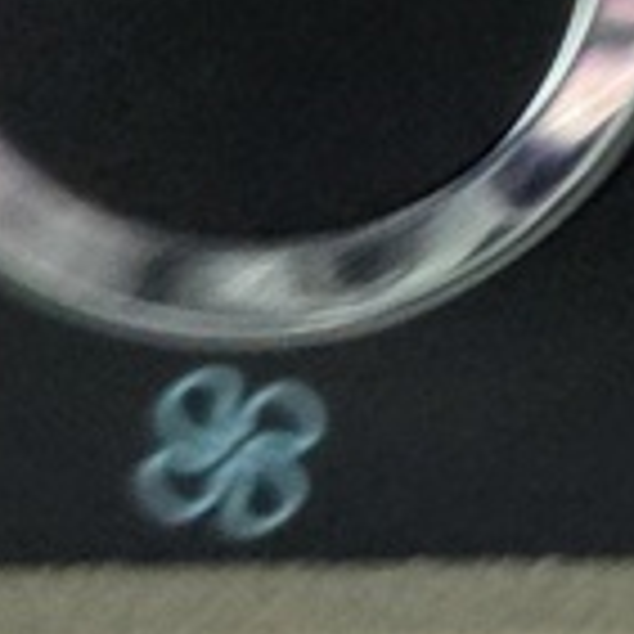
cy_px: 36
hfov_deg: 11.1
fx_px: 3067
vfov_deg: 11.7
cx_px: 1066
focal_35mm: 148
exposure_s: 1/30
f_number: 1.8
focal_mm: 5.4
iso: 1600
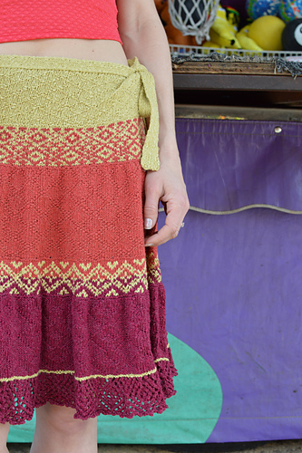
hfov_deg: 25.7
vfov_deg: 37.9
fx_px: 661
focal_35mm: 52
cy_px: 226
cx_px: 151
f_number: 5.6
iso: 200
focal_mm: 35
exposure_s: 1/125
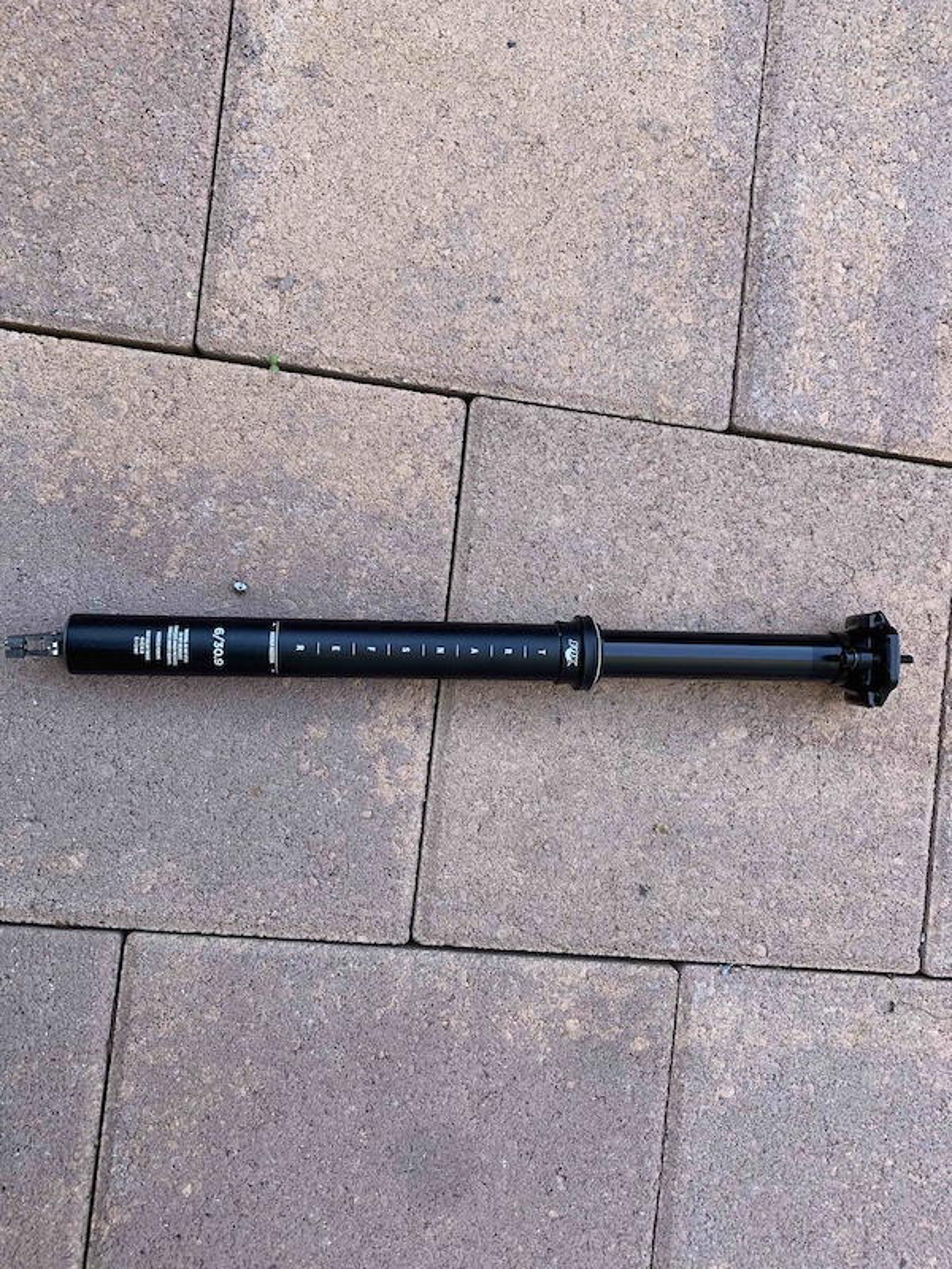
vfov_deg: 67.3
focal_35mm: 26
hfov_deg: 53.1
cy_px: 634
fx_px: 953
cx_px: 476
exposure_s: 1/122
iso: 40
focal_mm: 4.25
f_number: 1.8
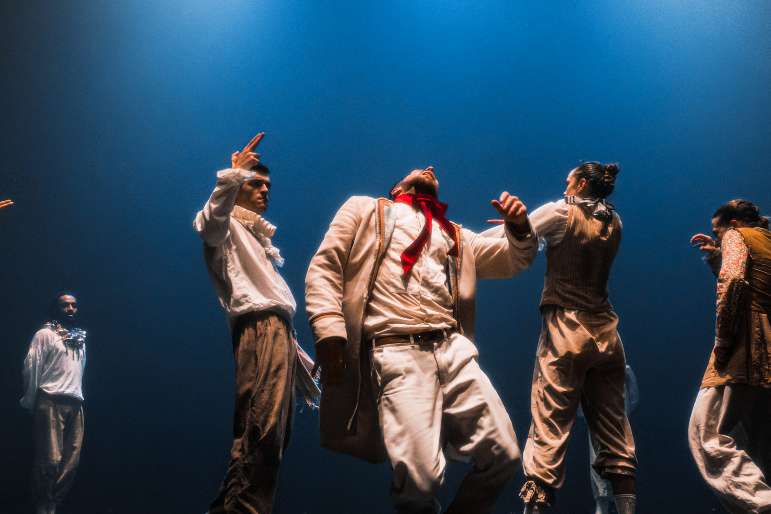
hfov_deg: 37.5
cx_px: 437
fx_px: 1135
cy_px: 187
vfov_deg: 25.4
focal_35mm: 53
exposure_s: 1/400
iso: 2000
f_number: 2.8
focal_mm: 24
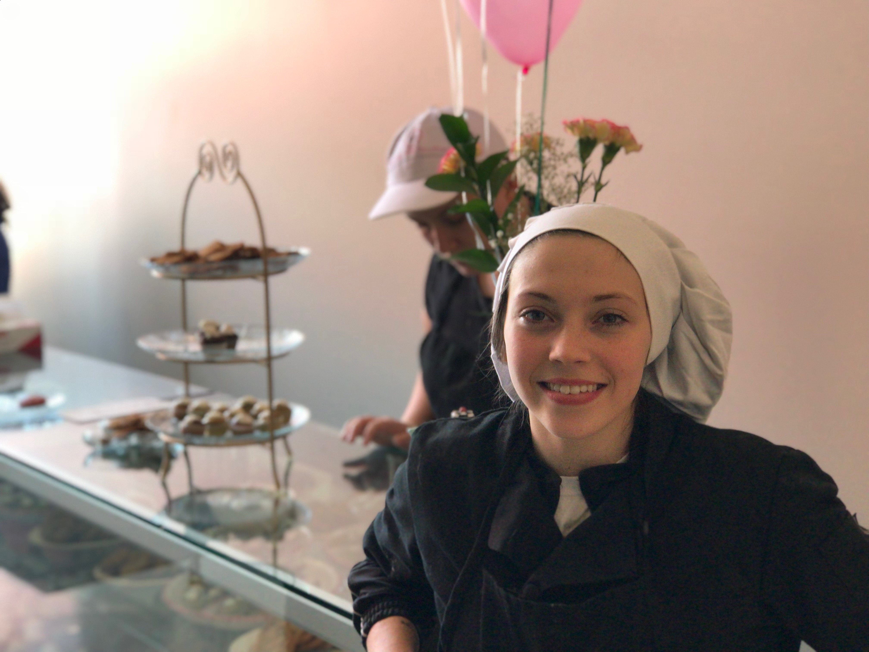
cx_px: 434
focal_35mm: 57
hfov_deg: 33.8
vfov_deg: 25.7
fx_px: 1431
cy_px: 326
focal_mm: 6.6
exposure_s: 1/59
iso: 125
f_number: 2.8
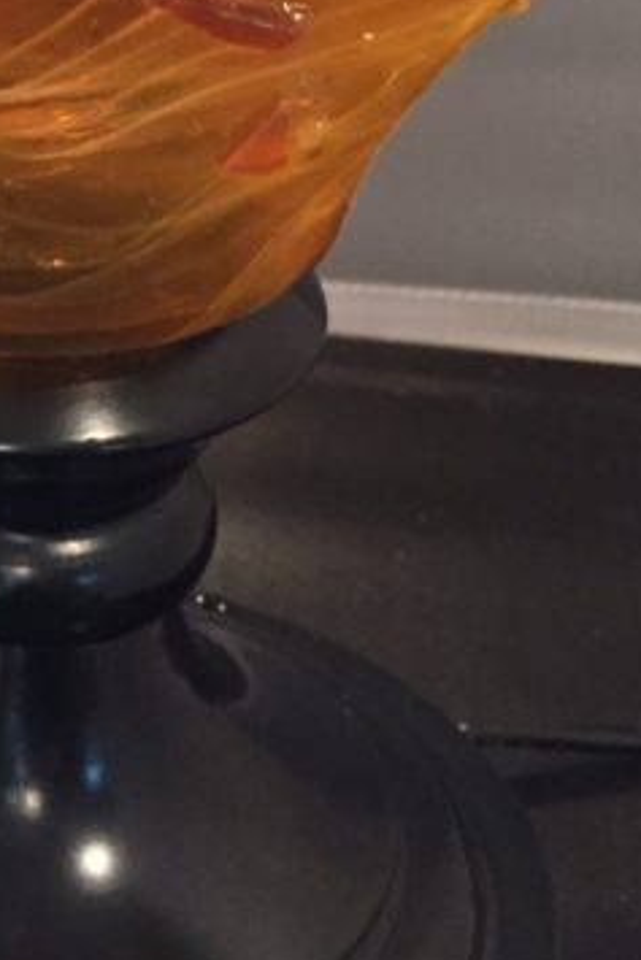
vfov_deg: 21.7
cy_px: -192
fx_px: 2321
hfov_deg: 15.3
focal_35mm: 87
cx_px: -76
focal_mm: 4.15
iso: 250
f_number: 2.2
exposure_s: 1/17
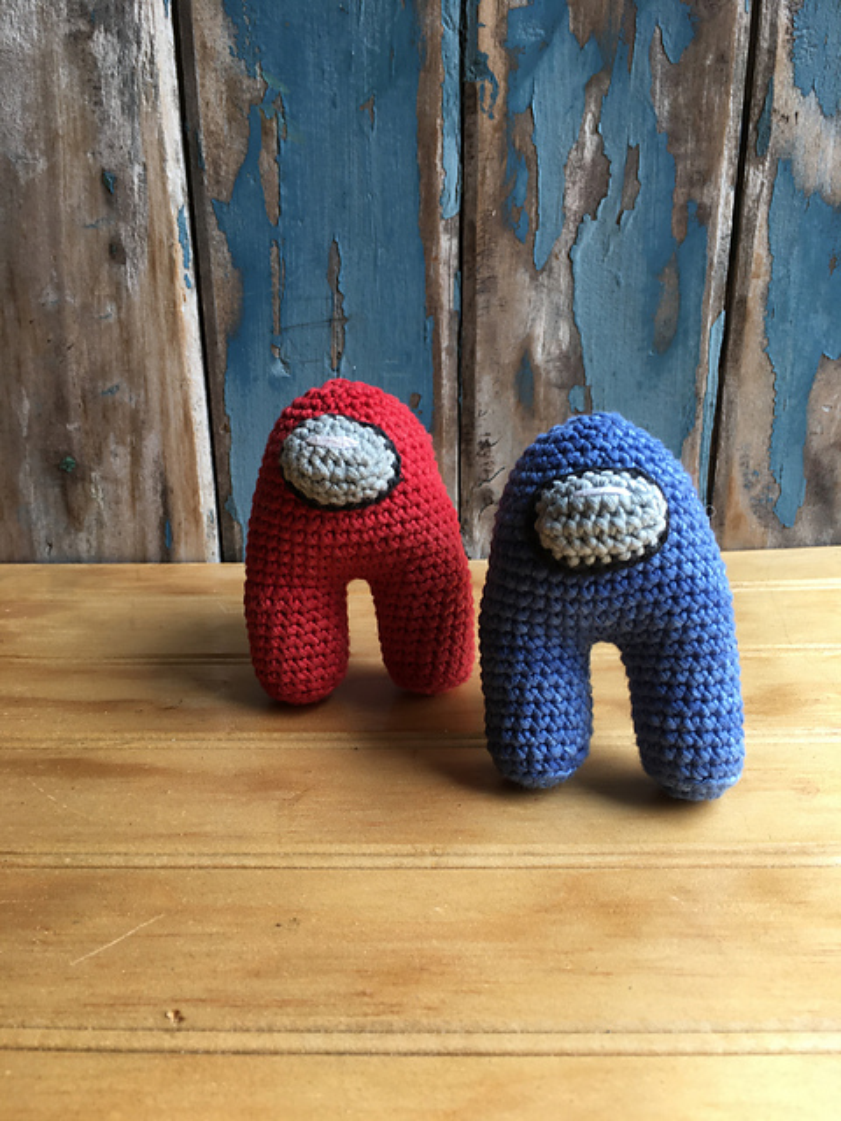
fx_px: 939
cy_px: 560
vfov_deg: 61.7
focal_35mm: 29
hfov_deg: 48.2
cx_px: 420
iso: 25
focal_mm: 4.15
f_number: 2.2
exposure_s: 1/104
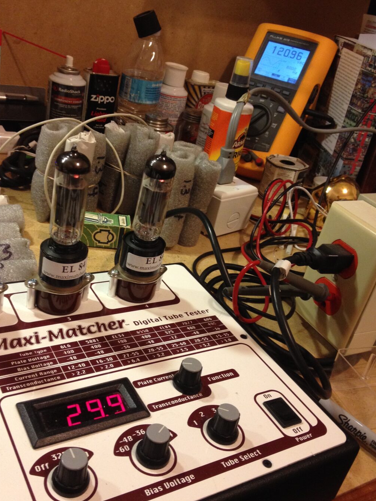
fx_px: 579
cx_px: 174
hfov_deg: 35.9
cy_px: 245
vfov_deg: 46.8
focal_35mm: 40
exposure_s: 1/20
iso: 160
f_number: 2.4
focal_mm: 4.28
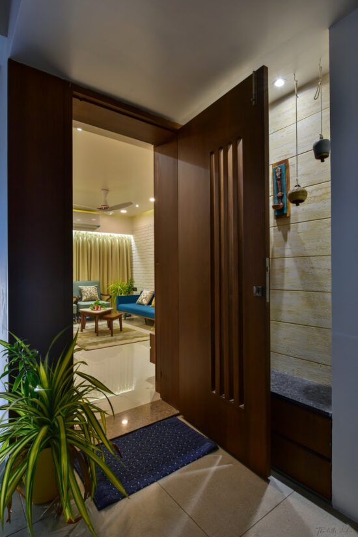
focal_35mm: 19
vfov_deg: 86.9
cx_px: 179
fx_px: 283
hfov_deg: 64.6
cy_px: 268
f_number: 11
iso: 400
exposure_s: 1/6
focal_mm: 19
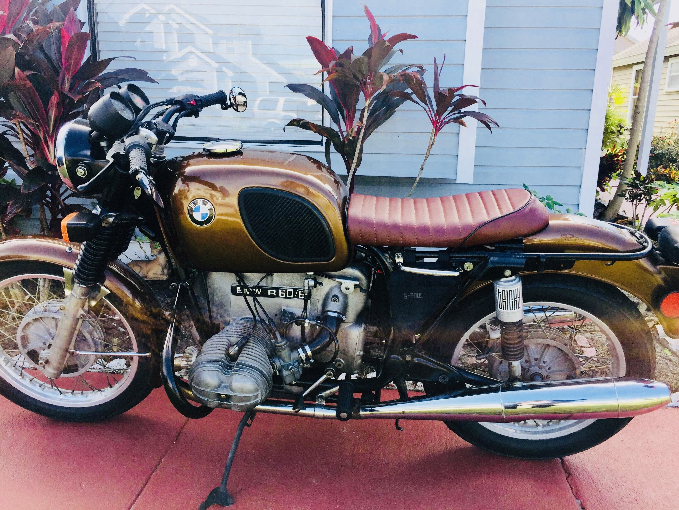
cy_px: 255
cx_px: 340
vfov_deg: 48.2
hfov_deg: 61.7
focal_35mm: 29
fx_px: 569
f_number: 2.2
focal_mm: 4.15
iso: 32
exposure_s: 1/520
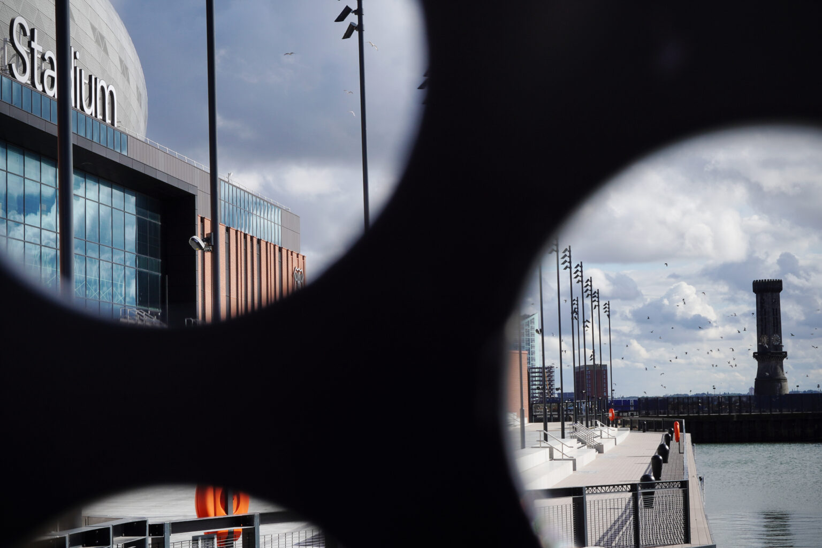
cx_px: 411
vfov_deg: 18.2
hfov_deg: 27.0
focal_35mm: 75
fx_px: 1712
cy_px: 274
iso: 100
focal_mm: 50
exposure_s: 1/80
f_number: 25
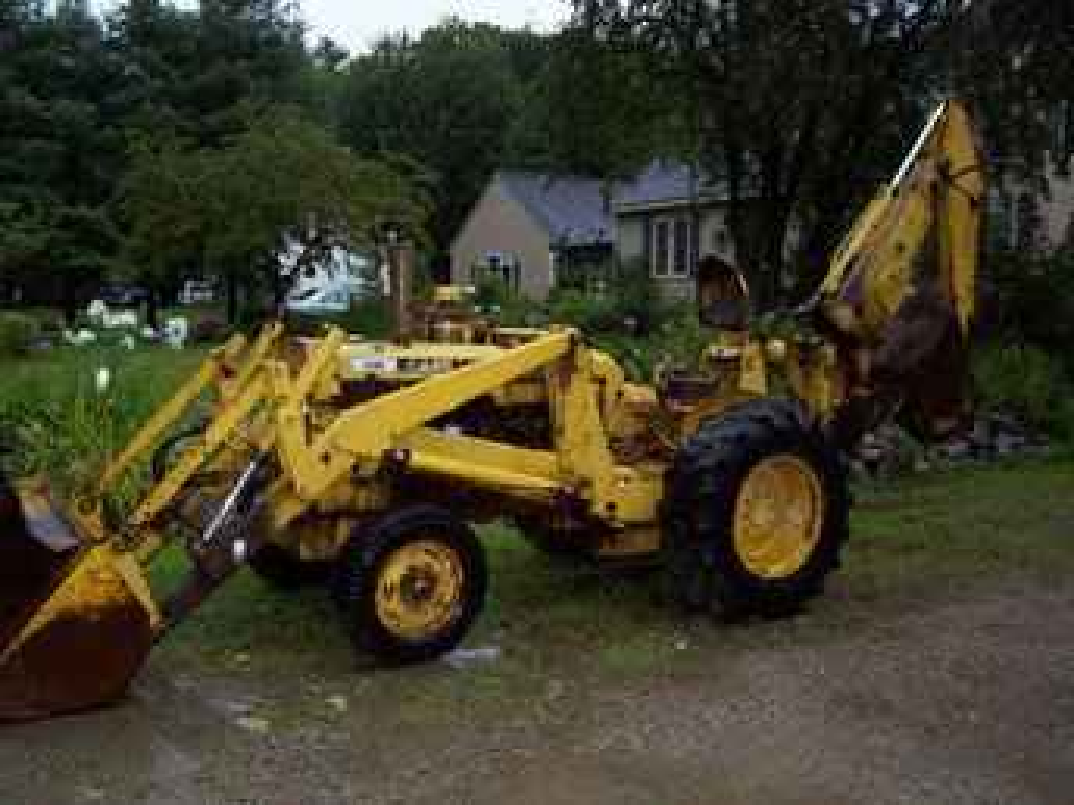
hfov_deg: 54.0
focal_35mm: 34
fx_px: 1055
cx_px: 537
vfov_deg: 41.8
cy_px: 402
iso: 140
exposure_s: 1/112
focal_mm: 5.6
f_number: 2.7
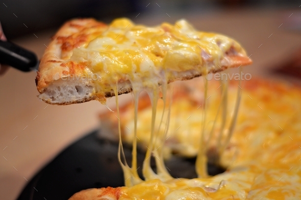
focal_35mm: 75
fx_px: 626
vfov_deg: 18.1
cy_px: 100
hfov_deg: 27.0
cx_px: 150
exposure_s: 1/200
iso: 800
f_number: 1.8
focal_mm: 50
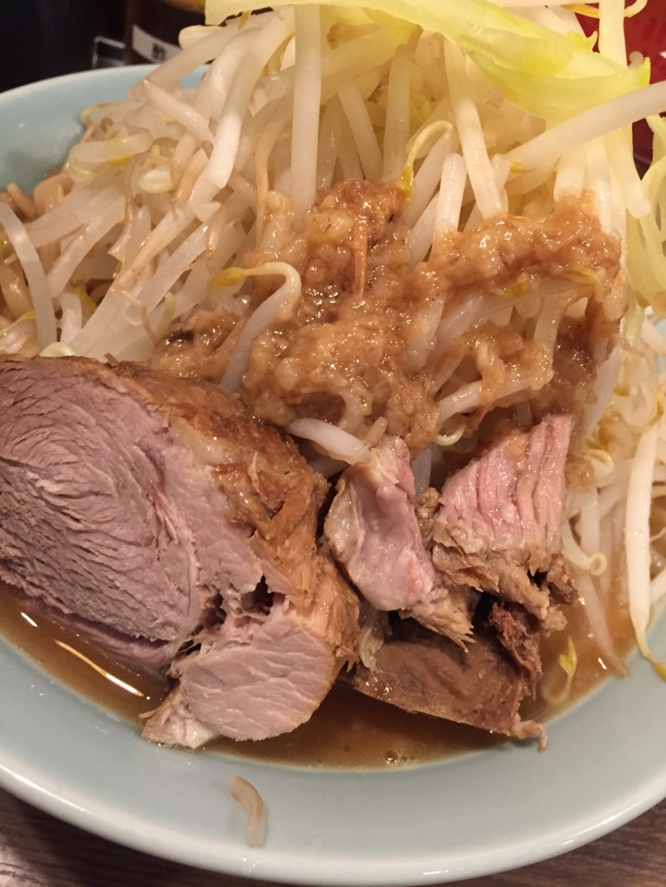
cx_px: 333
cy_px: 444
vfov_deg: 61.7
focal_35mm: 29
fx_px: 744
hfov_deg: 48.2
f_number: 2.2
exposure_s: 1/30
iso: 200
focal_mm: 4.15
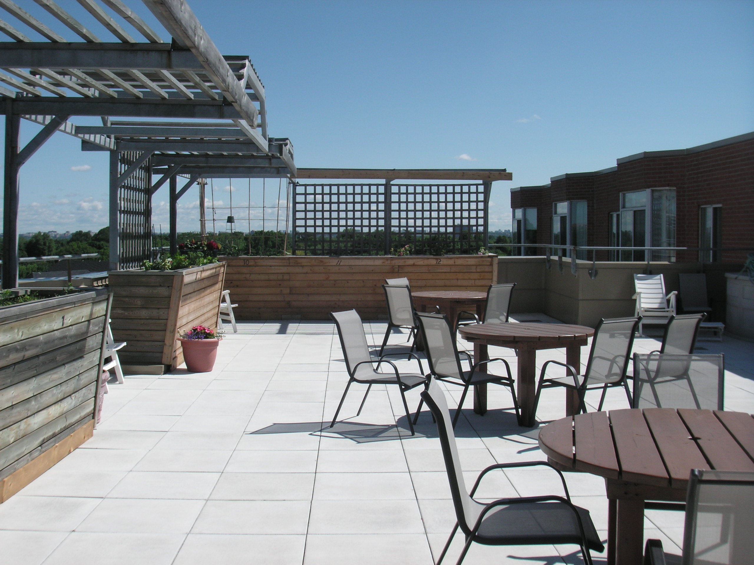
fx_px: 828
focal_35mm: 38
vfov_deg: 37.7
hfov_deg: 49.0
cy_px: 282
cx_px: 377
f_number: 6.6
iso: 50
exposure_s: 1/350
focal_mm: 6.3
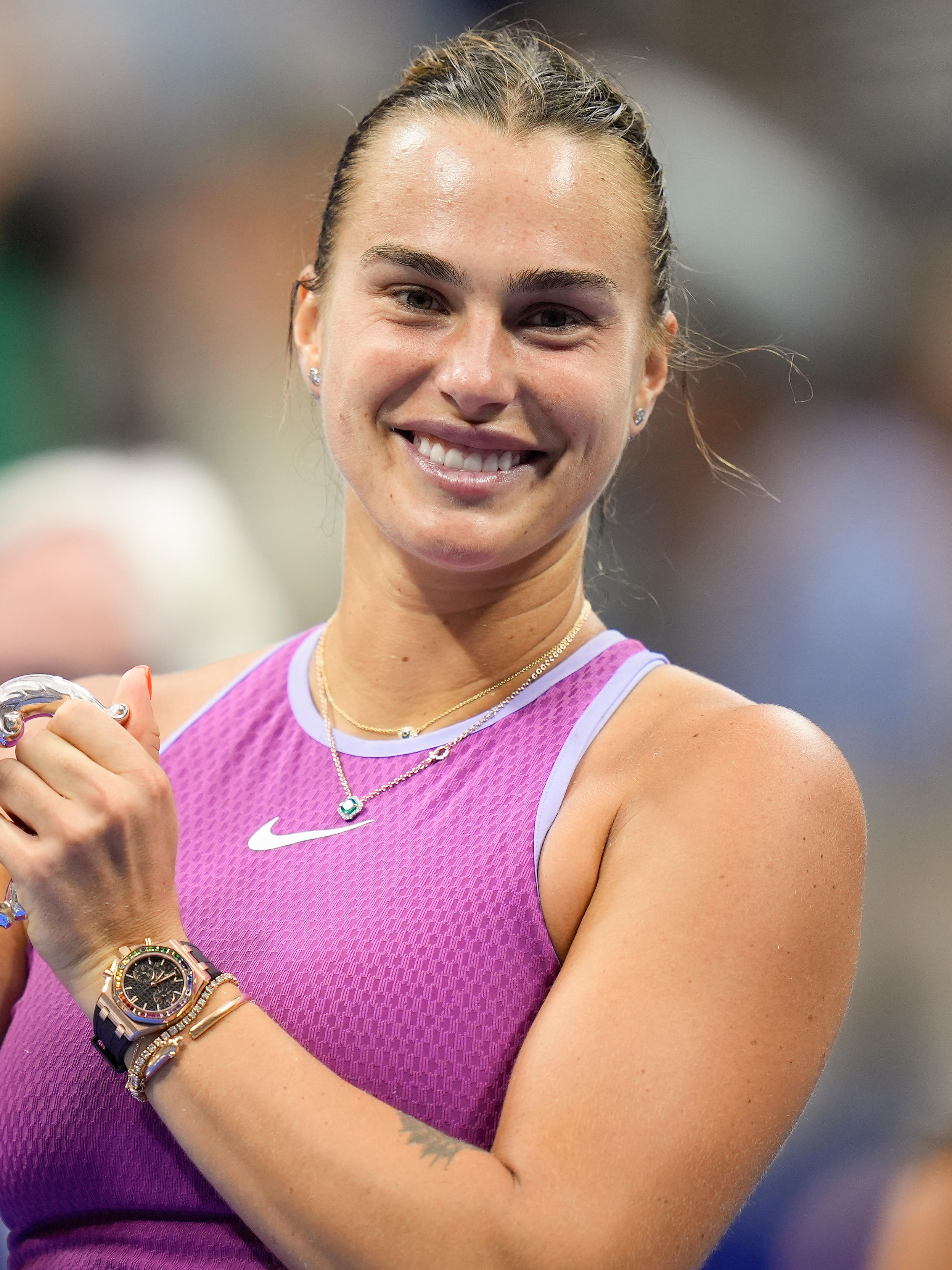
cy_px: 635
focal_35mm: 578
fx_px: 21191
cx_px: 203
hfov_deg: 2.6
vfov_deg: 3.4
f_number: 2.8
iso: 1600
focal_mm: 400
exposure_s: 1/1000
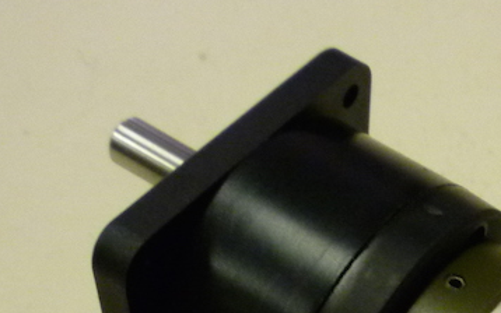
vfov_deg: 14.0
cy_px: 461
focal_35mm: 88
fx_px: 1202
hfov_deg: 22.3
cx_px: 539
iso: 400
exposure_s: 1/30
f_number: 3.3
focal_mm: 5.2
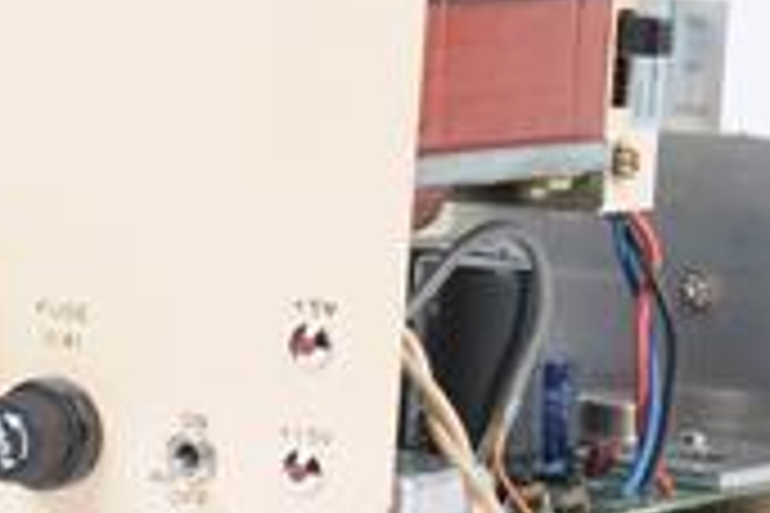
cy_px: 223
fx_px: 5625
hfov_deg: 7.8
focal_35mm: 263
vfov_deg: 5.2
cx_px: 441
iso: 200
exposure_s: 1/200
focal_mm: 50
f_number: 9
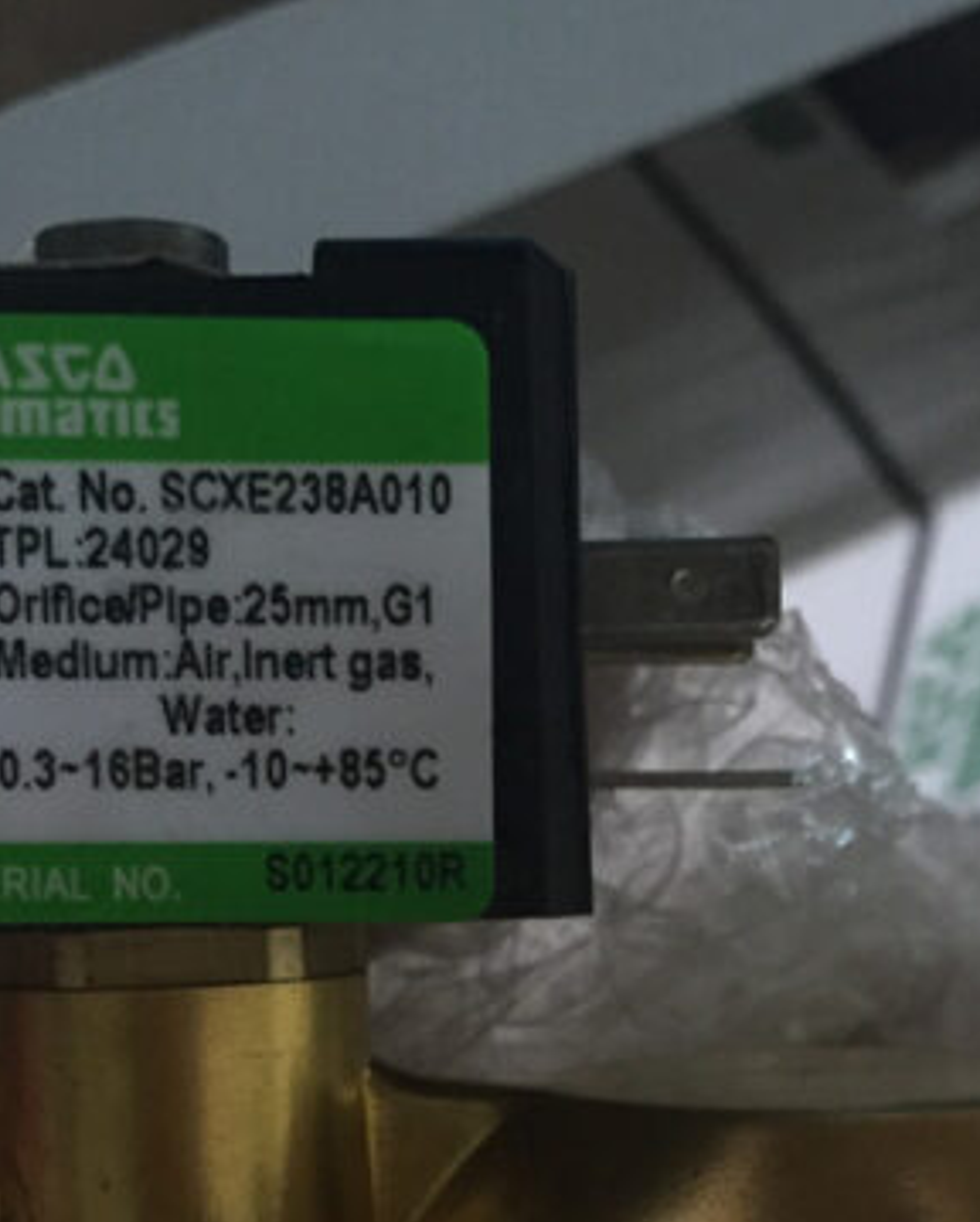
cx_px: 657
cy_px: 1140
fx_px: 2280
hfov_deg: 24.1
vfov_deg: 28.6
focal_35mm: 63
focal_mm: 4.15
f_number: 2.2
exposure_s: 1/20
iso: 250
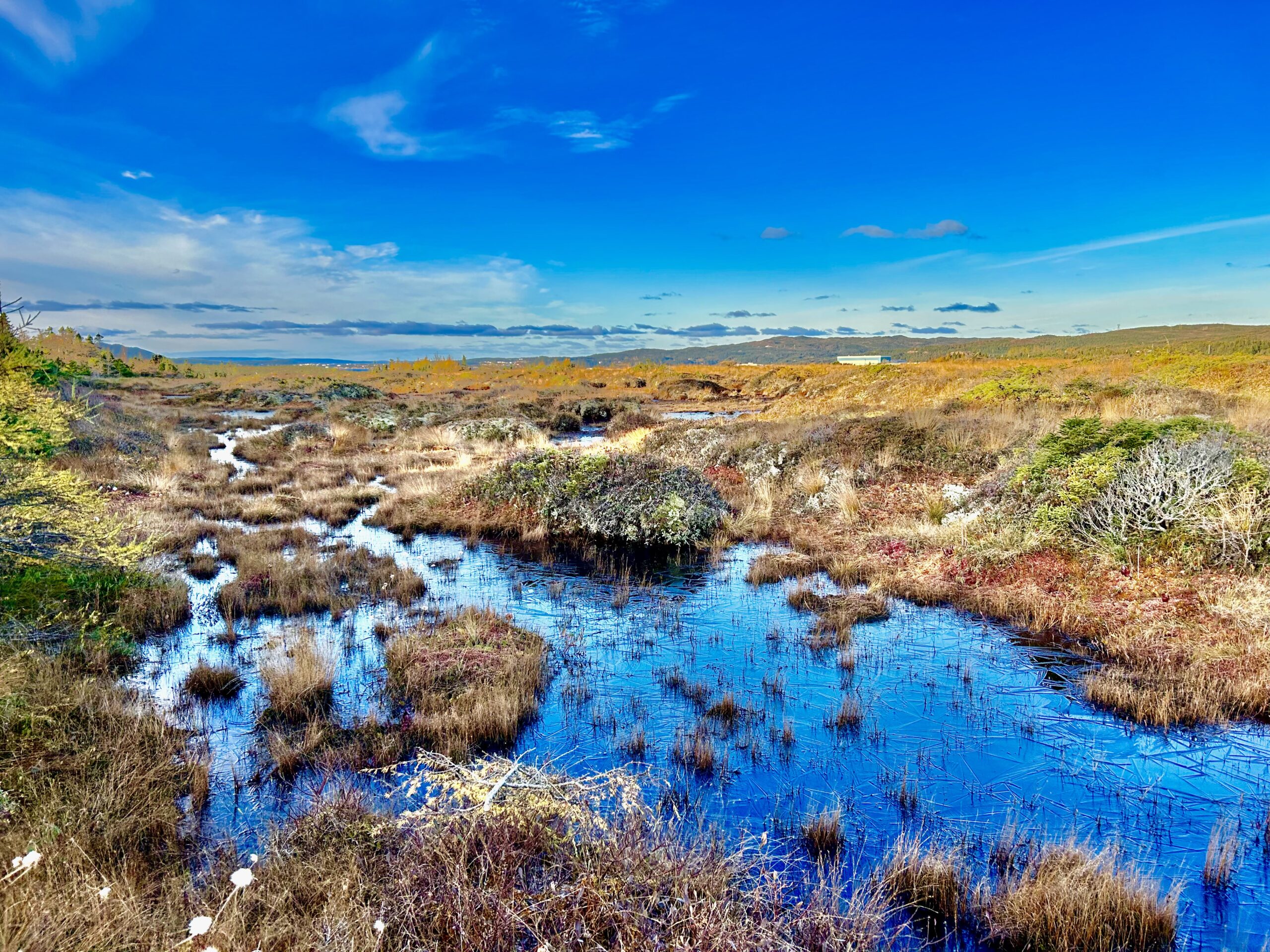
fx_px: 954
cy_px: 476
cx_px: 635
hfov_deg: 67.3
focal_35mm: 26
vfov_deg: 53.1
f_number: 1.5
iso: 50
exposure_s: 1/1531
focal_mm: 5.7
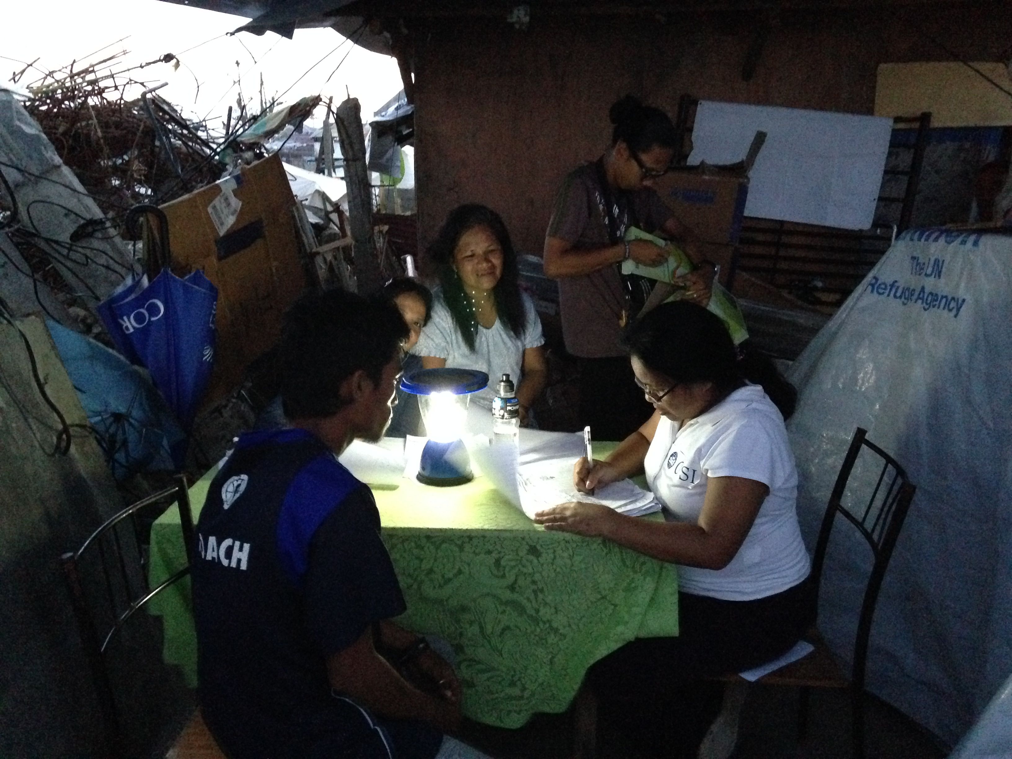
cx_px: 506
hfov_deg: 55.4
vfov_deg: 42.9
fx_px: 965
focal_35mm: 33
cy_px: 380
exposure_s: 1/15
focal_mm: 4.12
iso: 800
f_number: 2.4
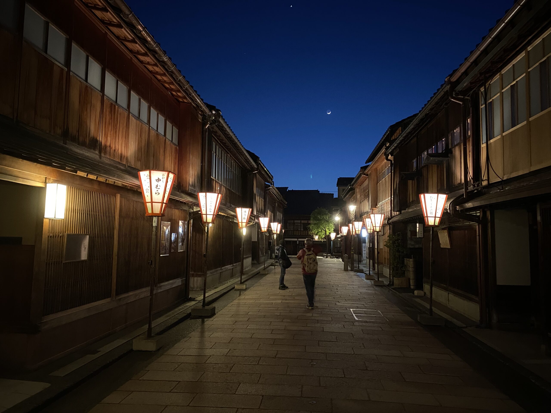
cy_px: 206
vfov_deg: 53.1
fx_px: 414
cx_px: 276
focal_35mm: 26
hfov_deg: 67.3
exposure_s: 1/15
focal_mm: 4.25
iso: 1250
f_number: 1.8
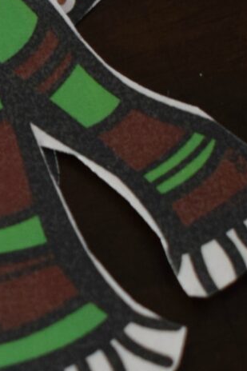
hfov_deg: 5.2
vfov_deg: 8.0
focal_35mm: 257
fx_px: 2644
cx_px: -258
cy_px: 237
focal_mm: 31
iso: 720
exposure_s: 1/60
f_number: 4.2
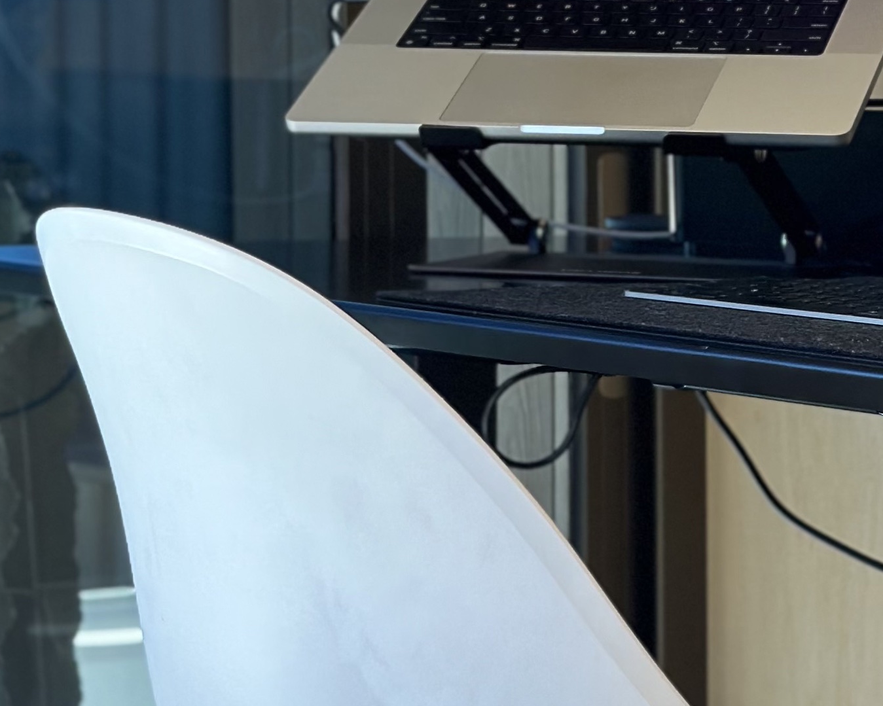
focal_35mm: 140
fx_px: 3658
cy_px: -35
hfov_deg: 13.5
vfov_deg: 10.9
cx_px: 969
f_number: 1.78
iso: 64
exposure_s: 1/165
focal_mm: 6.86
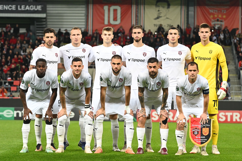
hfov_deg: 17.1
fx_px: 807
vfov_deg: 11.4
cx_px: 121
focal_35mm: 120
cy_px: 80
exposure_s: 1/800
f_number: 4.5
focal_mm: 120
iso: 4000
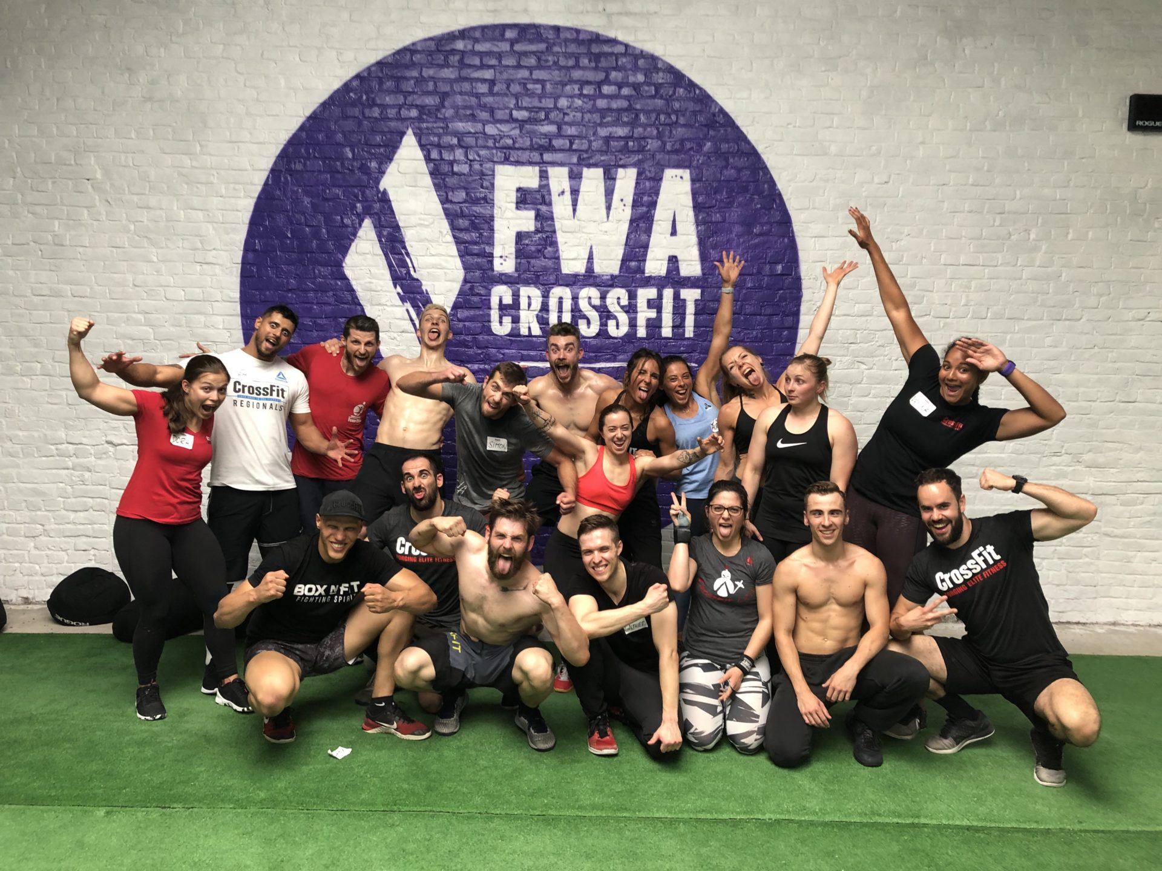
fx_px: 940
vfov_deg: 49.7
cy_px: 436
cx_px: 581
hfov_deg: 63.4
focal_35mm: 28
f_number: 1.8
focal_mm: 4
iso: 32
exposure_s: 1/33
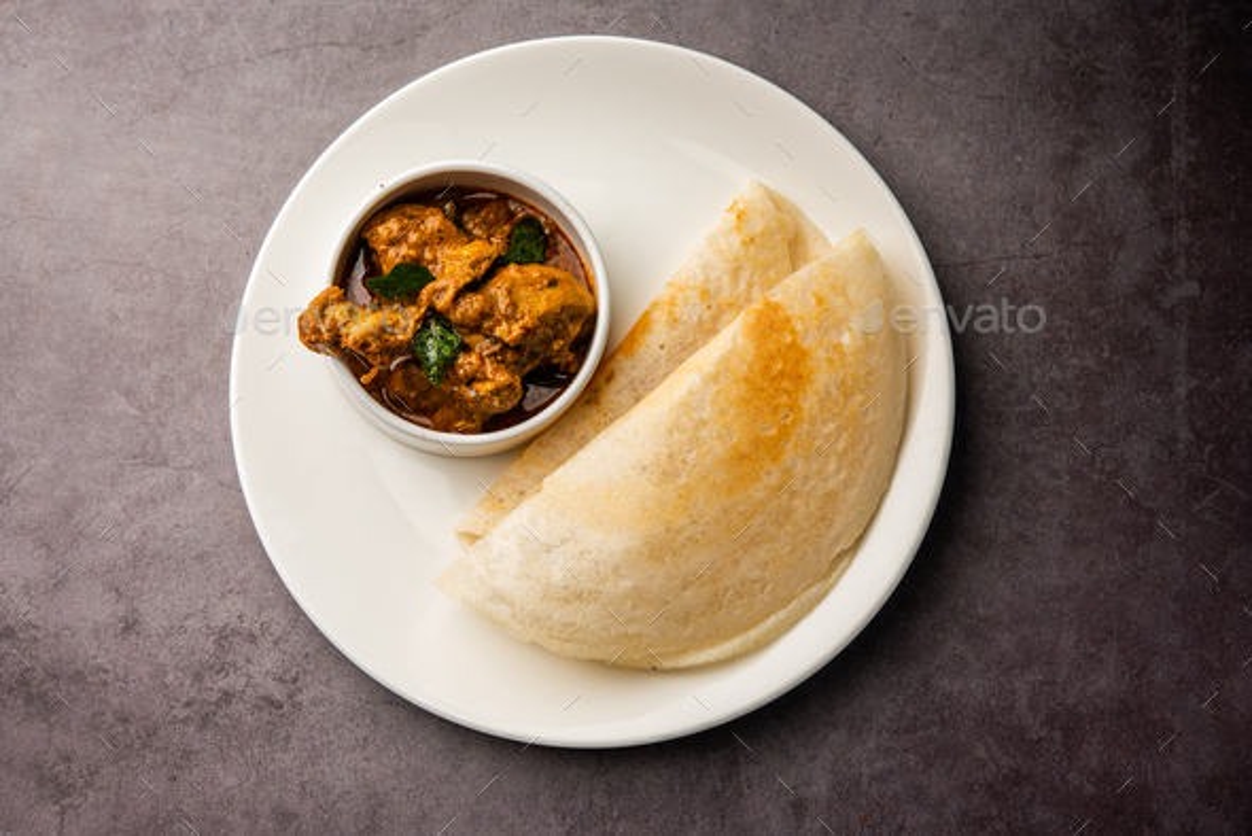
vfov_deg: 22.6
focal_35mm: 60
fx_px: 2088
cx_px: 626
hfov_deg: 33.4
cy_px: 418
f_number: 5.6
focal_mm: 60
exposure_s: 1/125
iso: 100
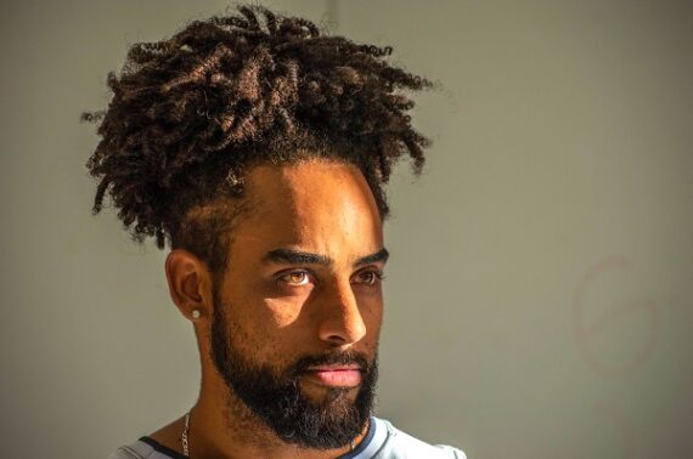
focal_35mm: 128
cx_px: 346
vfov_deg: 10.7
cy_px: 230
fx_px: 2450
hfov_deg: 16.1
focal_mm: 85
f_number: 4.2
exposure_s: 1/160
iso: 450
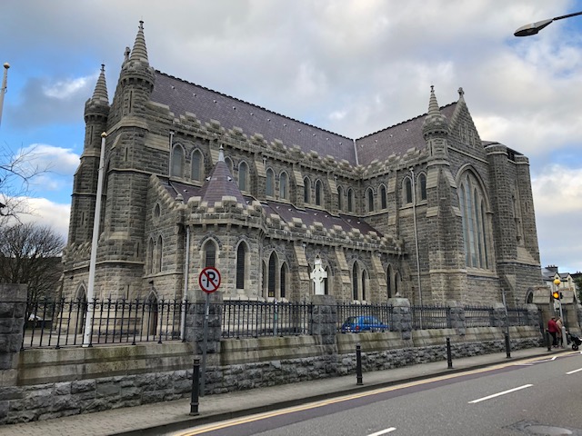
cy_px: 218
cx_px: 291
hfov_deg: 63.4
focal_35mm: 28
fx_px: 471
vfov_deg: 49.7
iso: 20
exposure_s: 1/552
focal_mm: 3.99
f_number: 1.8
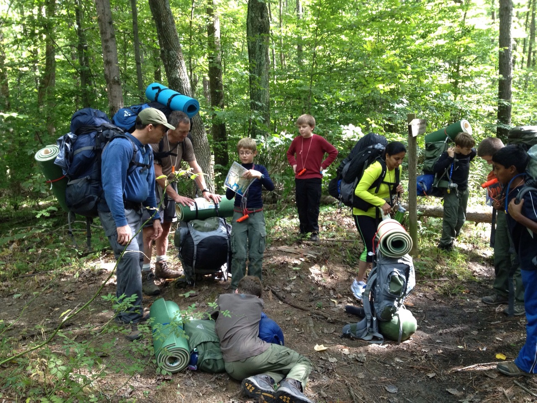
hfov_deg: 52.6
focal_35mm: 35
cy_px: 202
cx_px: 268
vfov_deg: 40.7
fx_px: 543
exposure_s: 1/60
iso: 100
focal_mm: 4.28
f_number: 2.4
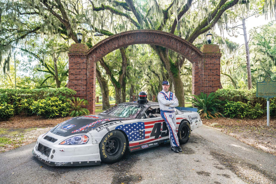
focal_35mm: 26
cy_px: 92
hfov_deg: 70.4
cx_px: 138
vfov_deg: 50.4
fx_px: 195
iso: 250
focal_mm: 25.5
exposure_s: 1/160
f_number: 3.2
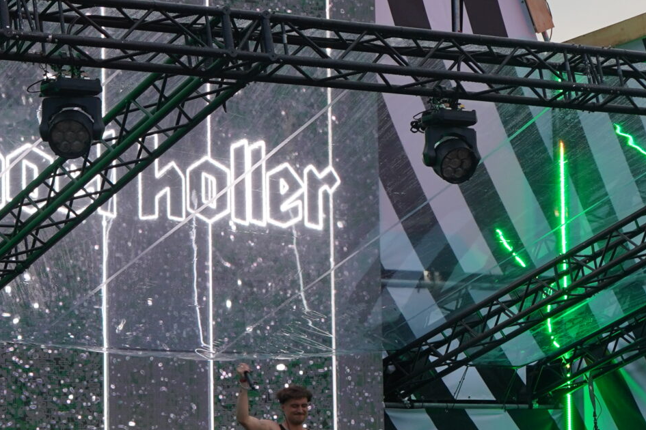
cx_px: 247
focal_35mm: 130
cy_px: 232
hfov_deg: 15.8
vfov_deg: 10.5
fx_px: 2333
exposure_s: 1/200
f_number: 5.6
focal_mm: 48
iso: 640
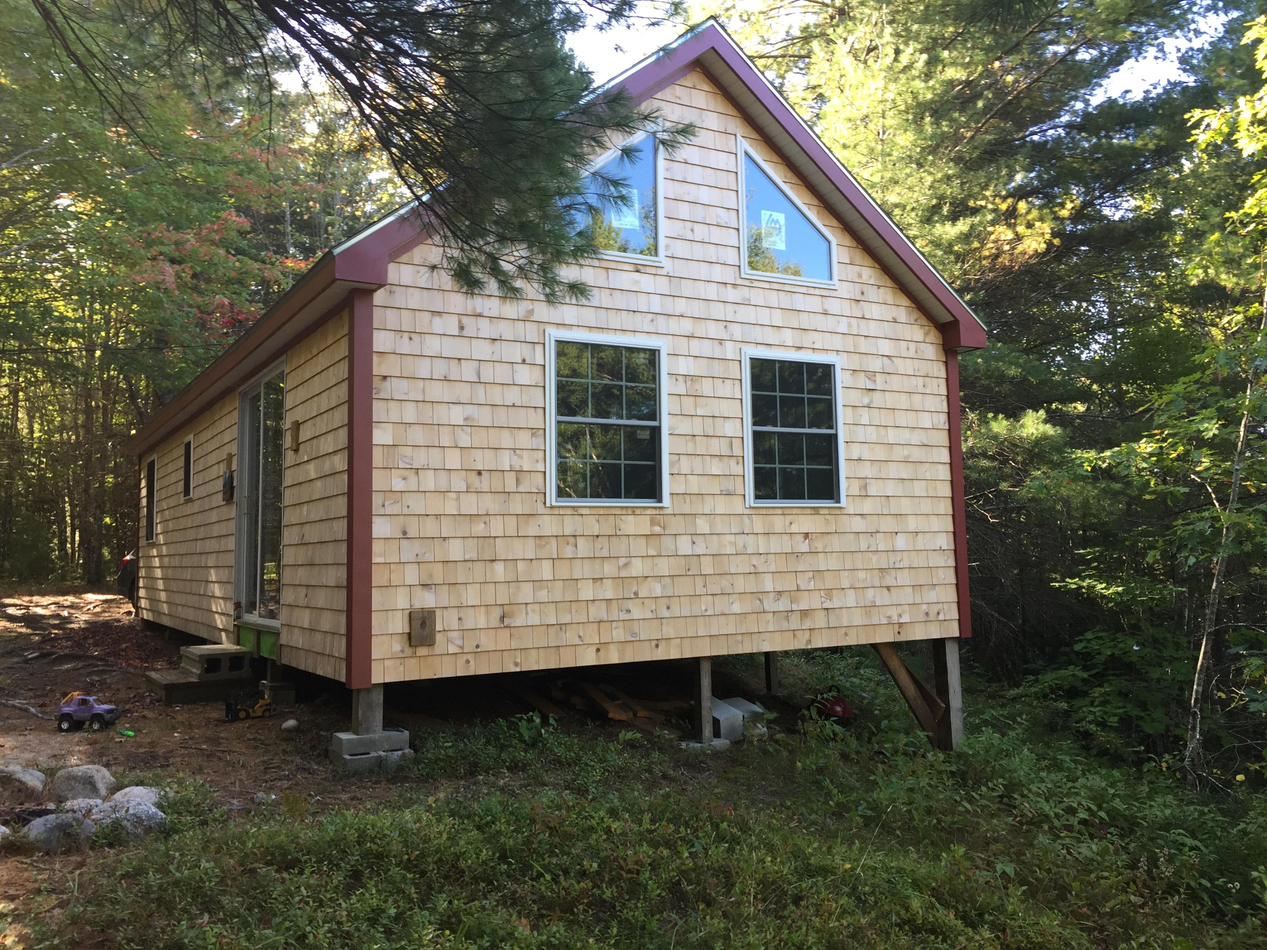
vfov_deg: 48.2
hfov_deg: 61.7
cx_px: 634
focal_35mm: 29
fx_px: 1061
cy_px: 475
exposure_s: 1/120
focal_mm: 4.15
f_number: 2.2
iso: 50
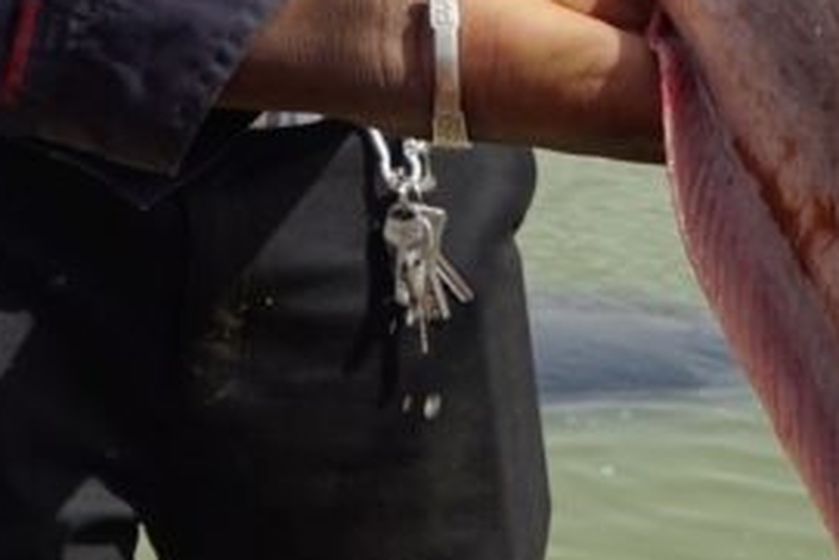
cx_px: 396
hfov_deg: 15.4
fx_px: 3101
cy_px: -368
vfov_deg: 9.9
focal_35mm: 133
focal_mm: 24
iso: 100
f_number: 8
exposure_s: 1/320
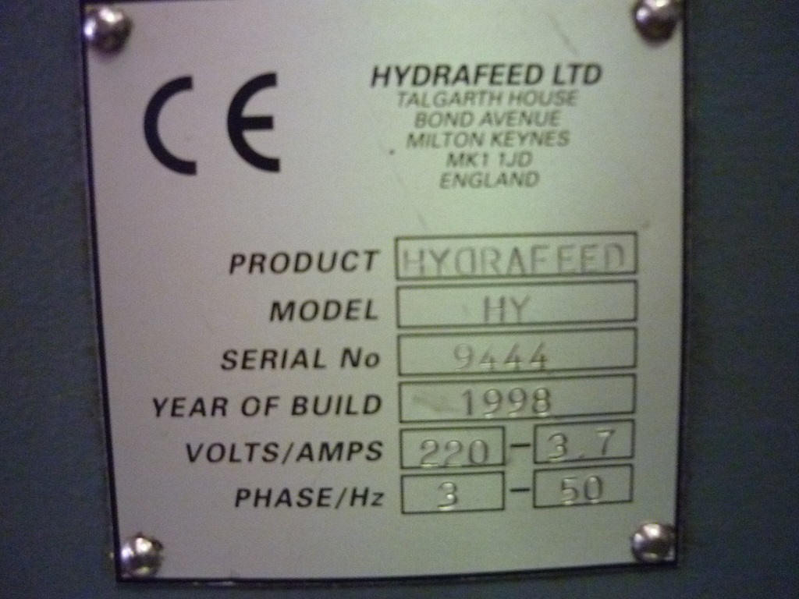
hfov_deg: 55.4
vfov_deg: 42.9
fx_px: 762
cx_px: 400
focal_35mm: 33
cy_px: 300
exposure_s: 1/13
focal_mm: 5.5
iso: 800
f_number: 2.8
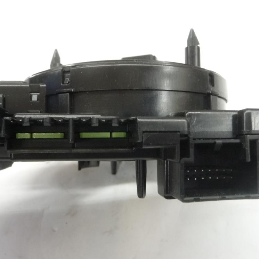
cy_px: 132
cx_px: 116
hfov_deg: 48.4
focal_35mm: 34
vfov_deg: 48.4
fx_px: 288
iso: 400
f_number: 3.3
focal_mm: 4.7
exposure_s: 1/20
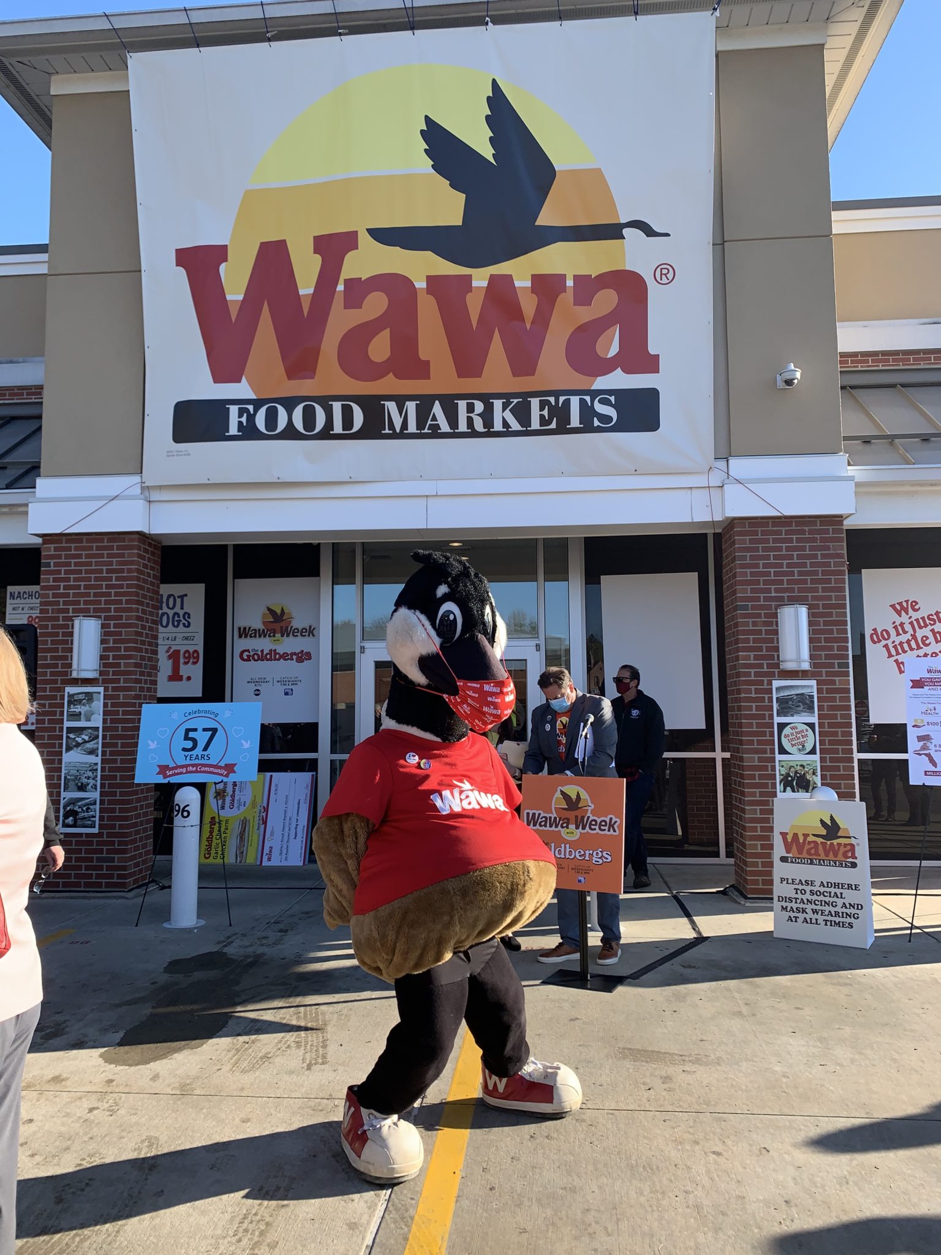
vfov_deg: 67.3
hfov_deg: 53.1
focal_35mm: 26
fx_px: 942
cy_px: 628
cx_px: 470
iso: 25
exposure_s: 1/587
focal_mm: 4.25
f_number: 1.8
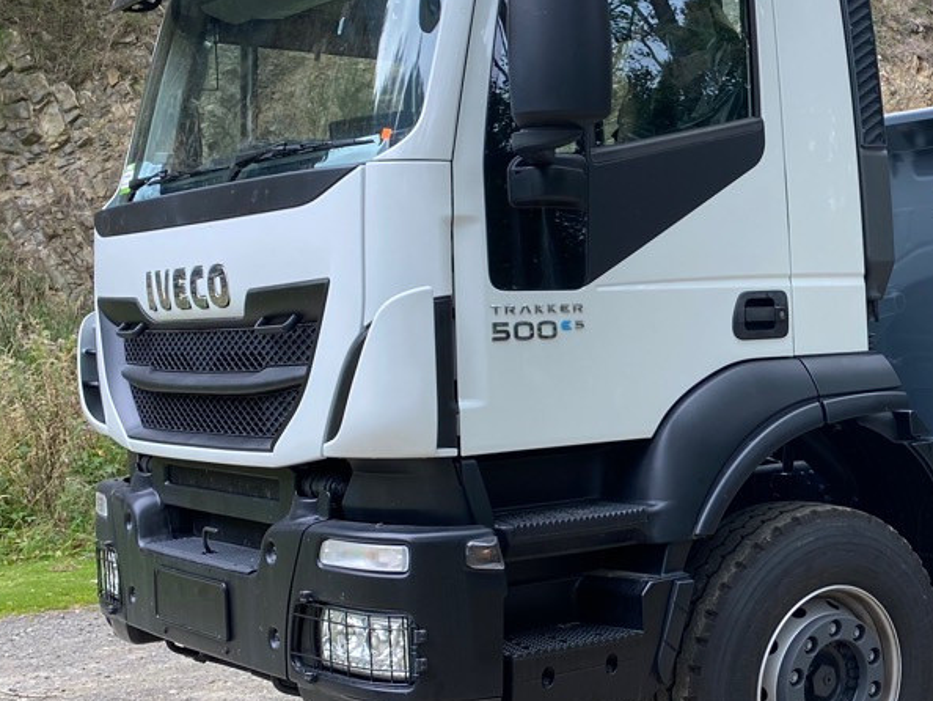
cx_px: 919
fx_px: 1510
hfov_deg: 31.9
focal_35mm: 56
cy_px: 346
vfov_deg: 26.1
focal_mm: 4.25
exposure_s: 1/122
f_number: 1.8
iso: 32
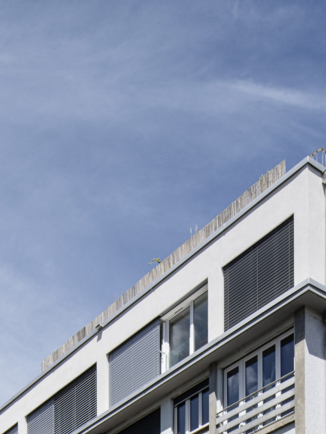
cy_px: 581
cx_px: 185
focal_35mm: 54
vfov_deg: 28.4
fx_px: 678
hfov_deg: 27.0
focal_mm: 19
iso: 200
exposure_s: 1/160
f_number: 18
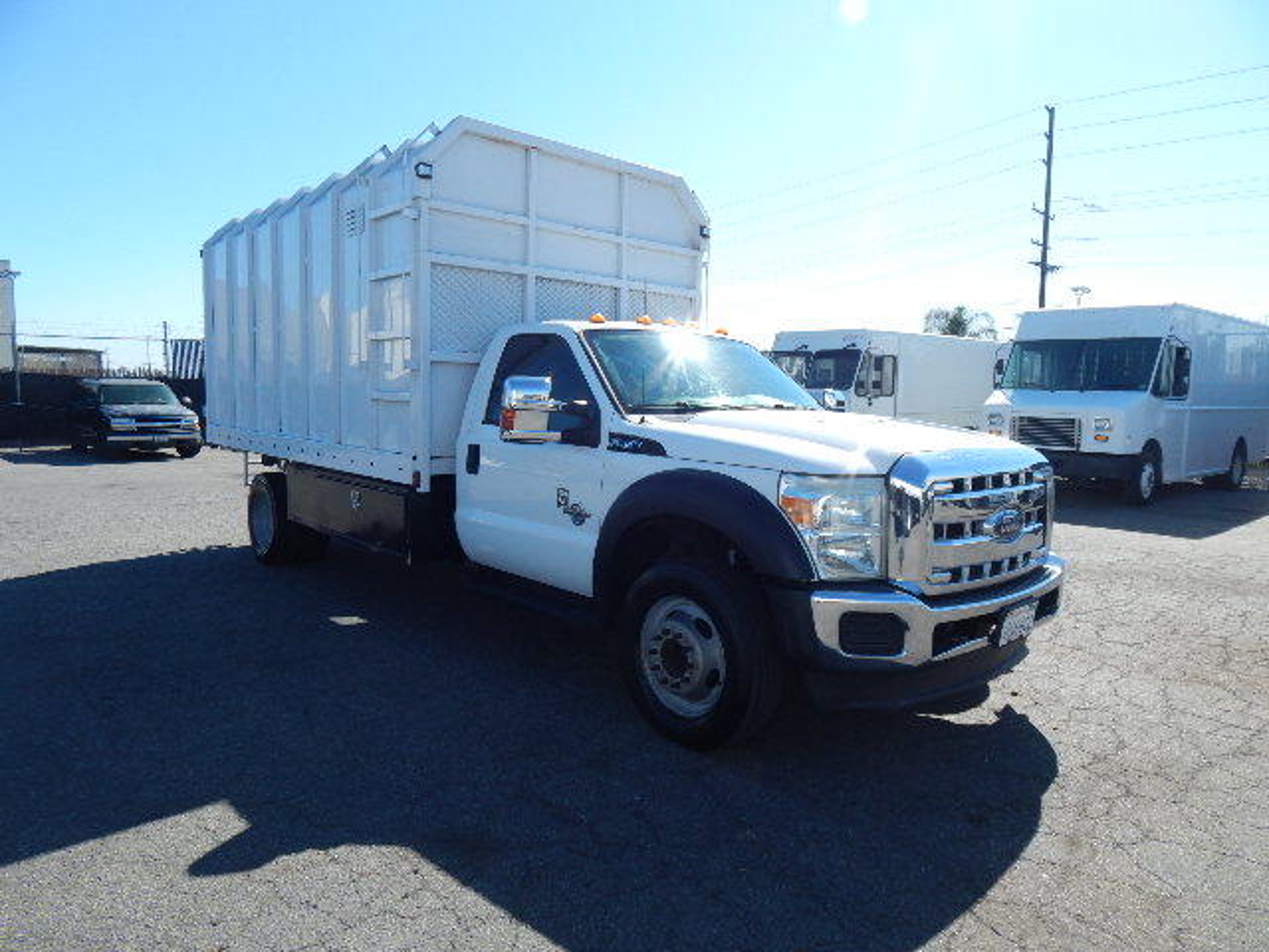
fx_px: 807
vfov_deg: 61.1
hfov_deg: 76.4
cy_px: 476
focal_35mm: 22
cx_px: 634
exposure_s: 1/1250
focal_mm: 4
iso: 125
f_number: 3
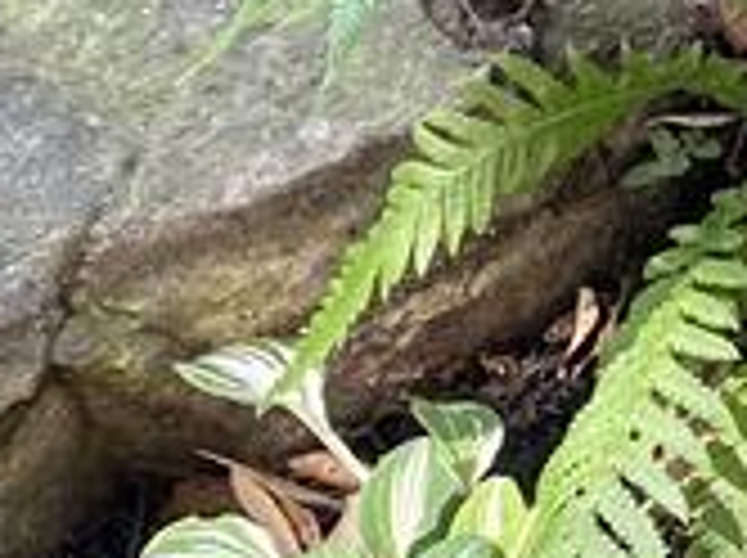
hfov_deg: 10.7
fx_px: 3383
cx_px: 1818
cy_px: -567
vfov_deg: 8.9
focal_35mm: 157
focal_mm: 4.25
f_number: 1.8
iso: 125
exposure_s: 1/113
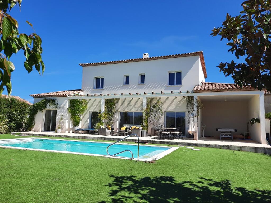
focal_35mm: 25
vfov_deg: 54.9
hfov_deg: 69.4
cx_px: 136
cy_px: 102
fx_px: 196
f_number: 2
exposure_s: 1/985
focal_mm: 4.6
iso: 32
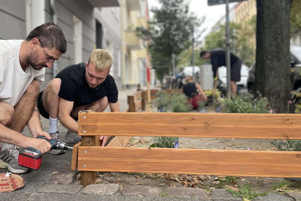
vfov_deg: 41.1
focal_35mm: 32
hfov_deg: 58.4
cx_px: 125
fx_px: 268
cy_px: 89
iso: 50
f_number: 1.6
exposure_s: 1/330
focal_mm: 4.2
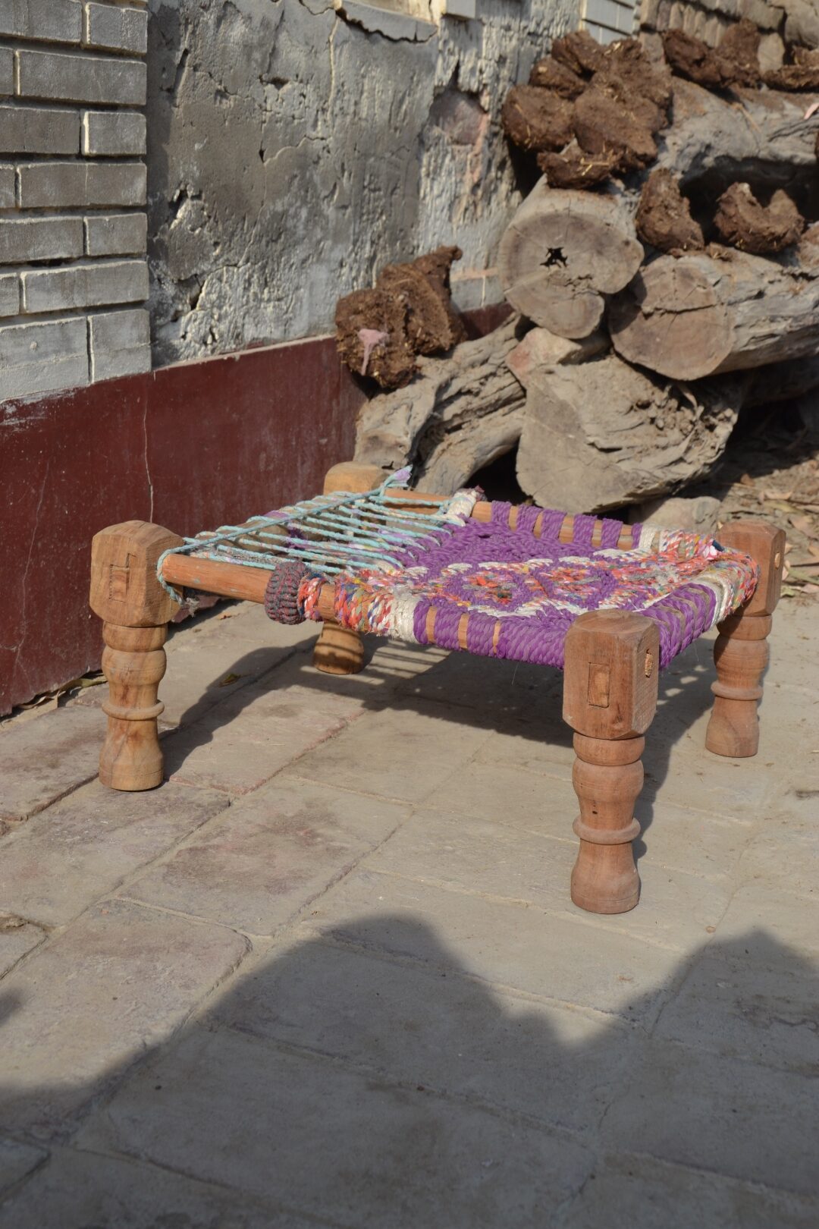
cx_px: 410
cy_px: 614
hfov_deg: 28.1
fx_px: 1638
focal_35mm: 48
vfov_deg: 41.1
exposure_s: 1/200
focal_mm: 32
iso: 100
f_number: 7.1
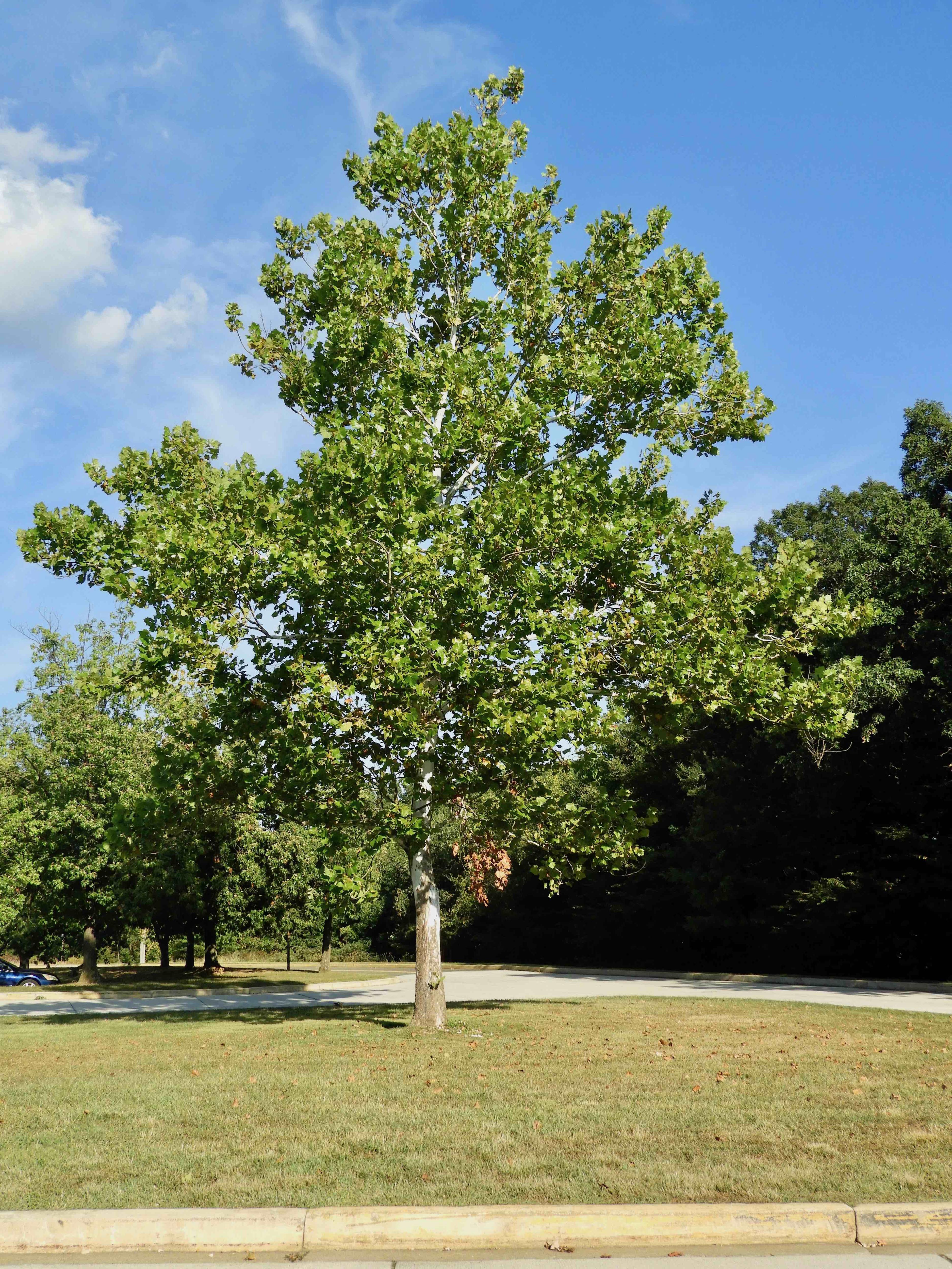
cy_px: 634
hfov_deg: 40.7
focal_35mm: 35
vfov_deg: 52.6
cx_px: 476
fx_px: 1283
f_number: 3.8
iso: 100
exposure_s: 1/800
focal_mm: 6.3
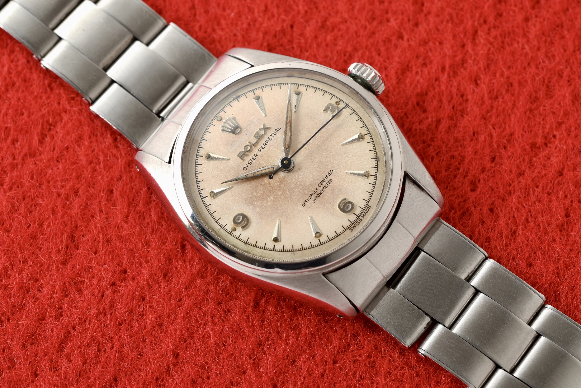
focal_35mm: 90
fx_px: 1452
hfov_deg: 22.6
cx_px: 290
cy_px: 194
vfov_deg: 15.2
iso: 50
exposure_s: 1/160
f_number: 13
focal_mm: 60
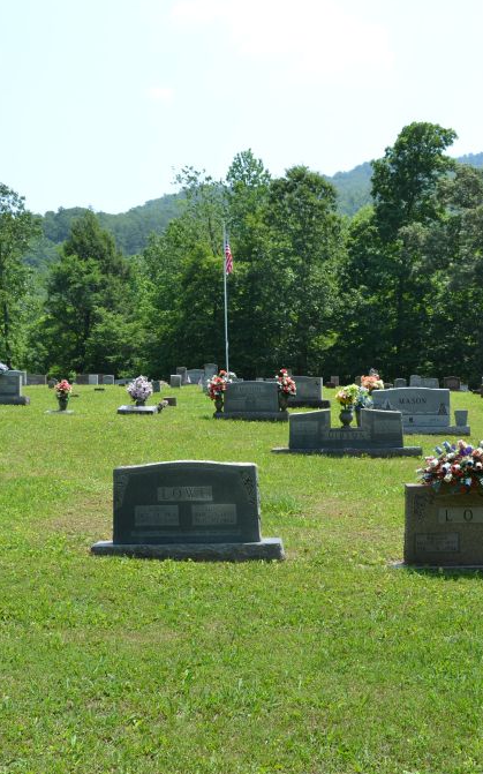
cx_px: 251
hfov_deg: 30.5
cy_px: 390
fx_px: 885
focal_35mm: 42
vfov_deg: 47.2
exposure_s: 1/200
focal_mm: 18
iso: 100
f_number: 7.1
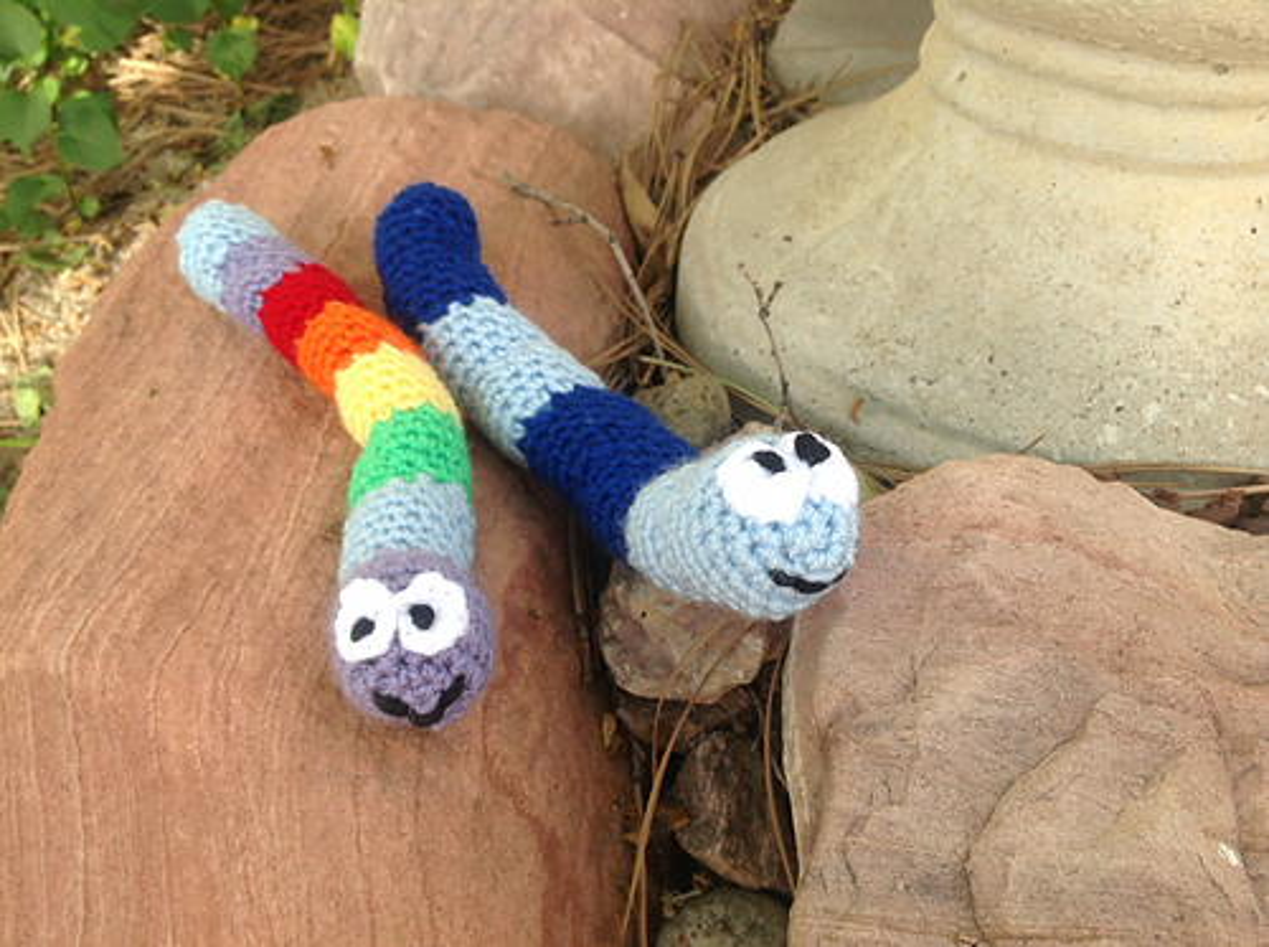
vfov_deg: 40.6
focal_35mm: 35
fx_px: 1281
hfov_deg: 52.7
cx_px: 634
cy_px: 474
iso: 50
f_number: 2.4
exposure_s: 1/120
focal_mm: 4.28
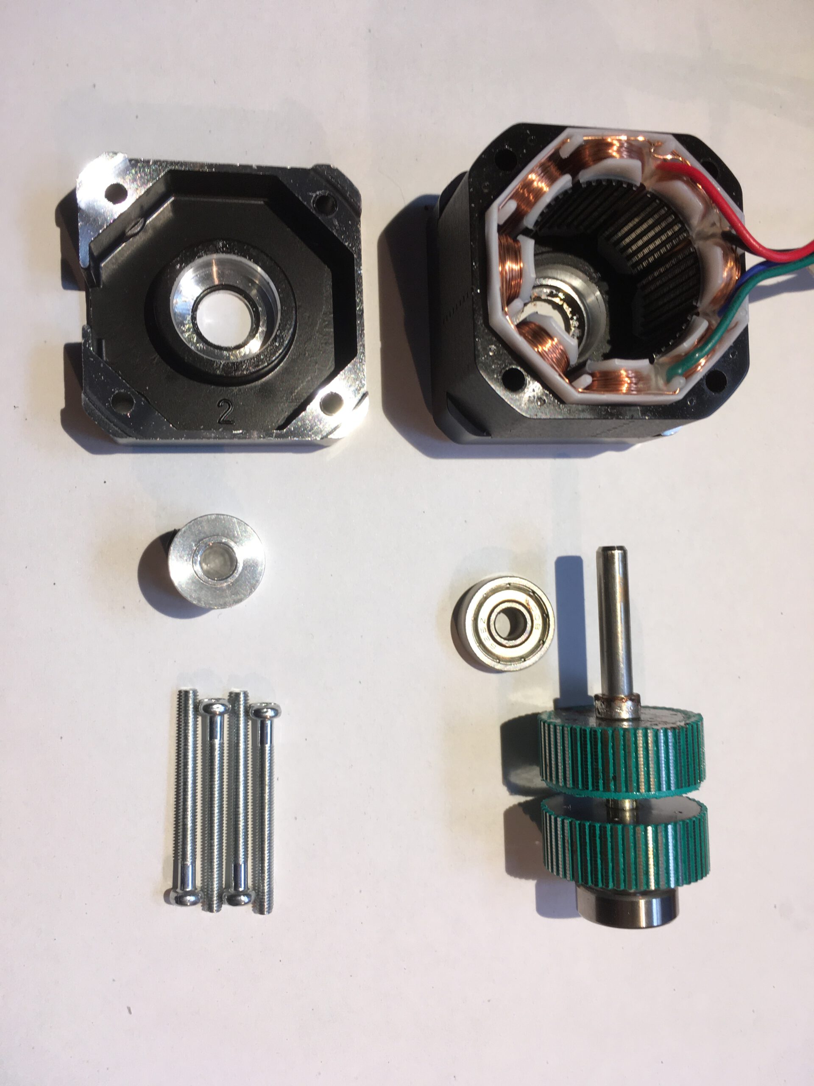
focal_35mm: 29
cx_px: 407
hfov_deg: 48.2
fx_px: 909
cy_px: 543
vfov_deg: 61.7
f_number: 2.2
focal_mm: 4.15
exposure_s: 1/50
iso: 32
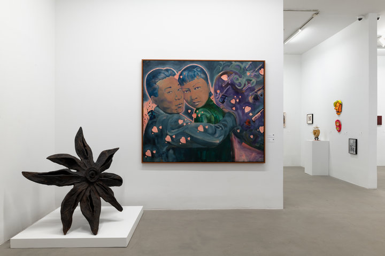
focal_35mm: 27
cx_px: 192
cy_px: 128
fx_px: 289
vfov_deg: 47.9
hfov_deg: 67.4
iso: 100
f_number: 11
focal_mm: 27
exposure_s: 1/3
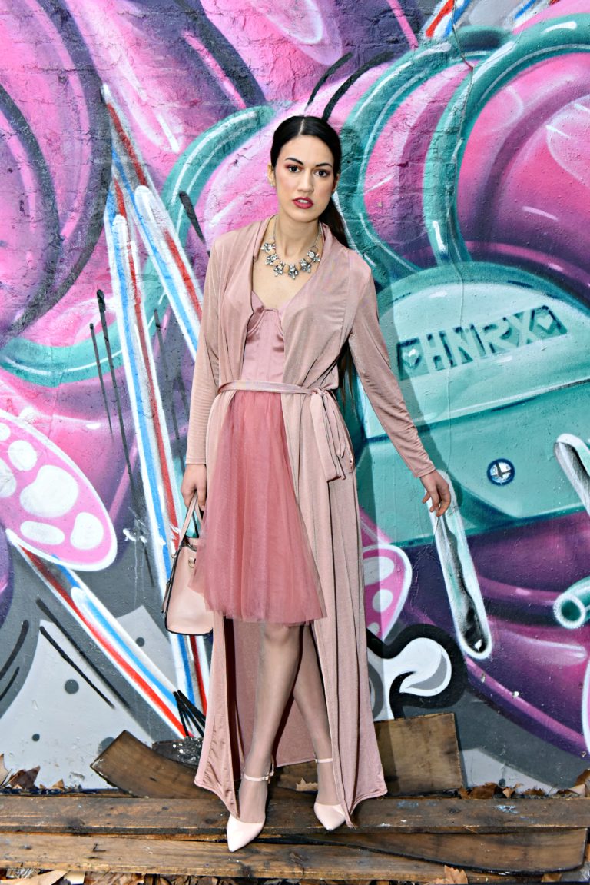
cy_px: 442
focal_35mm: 42
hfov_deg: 31.9
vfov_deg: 46.4
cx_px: 295
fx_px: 1032
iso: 1600
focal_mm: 42
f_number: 4.5
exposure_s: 1/400
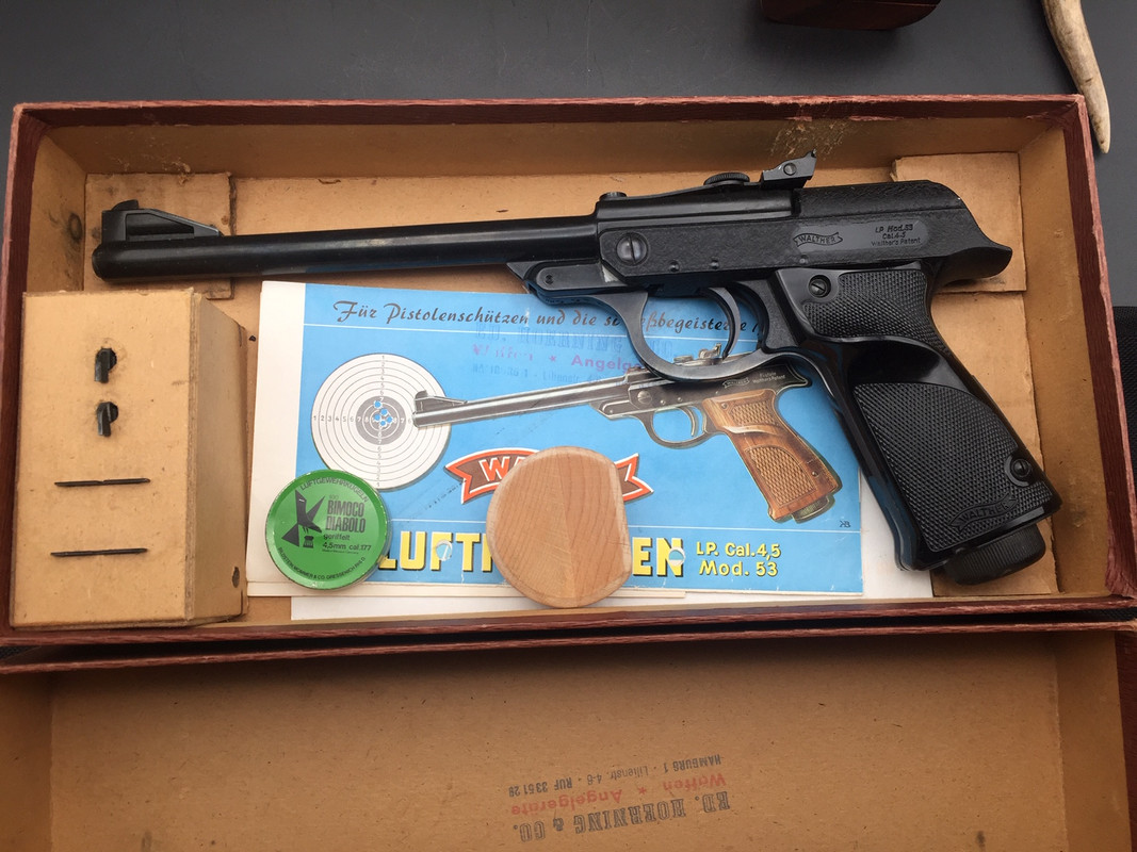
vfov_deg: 48.2
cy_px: 426
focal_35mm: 29
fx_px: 952
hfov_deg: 61.7
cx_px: 568
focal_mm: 4.15
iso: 40
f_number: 2.2
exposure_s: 1/120
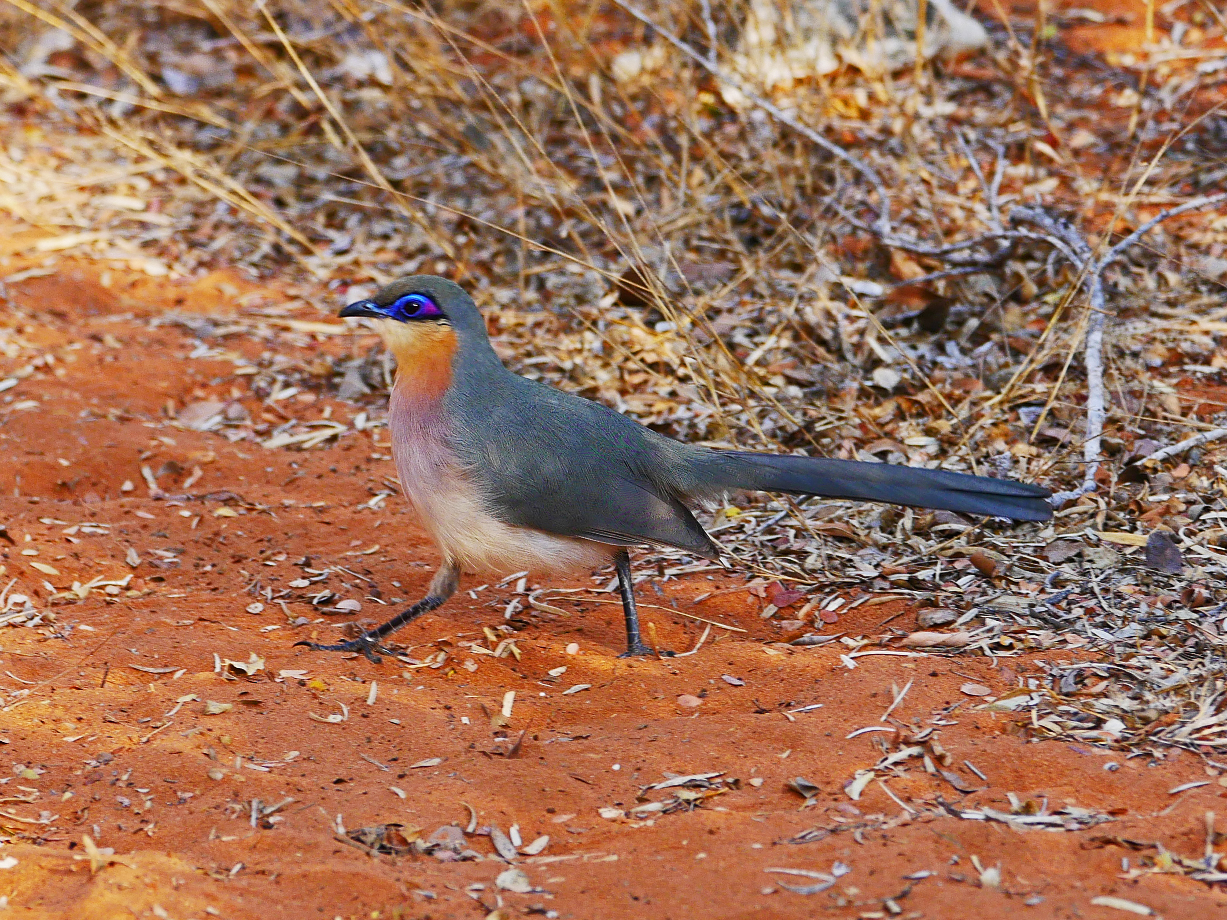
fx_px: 8684
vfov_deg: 6.1
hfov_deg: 8.1
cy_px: 461
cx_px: 611
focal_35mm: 245
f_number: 3.7
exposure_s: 1/320
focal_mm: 122
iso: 200
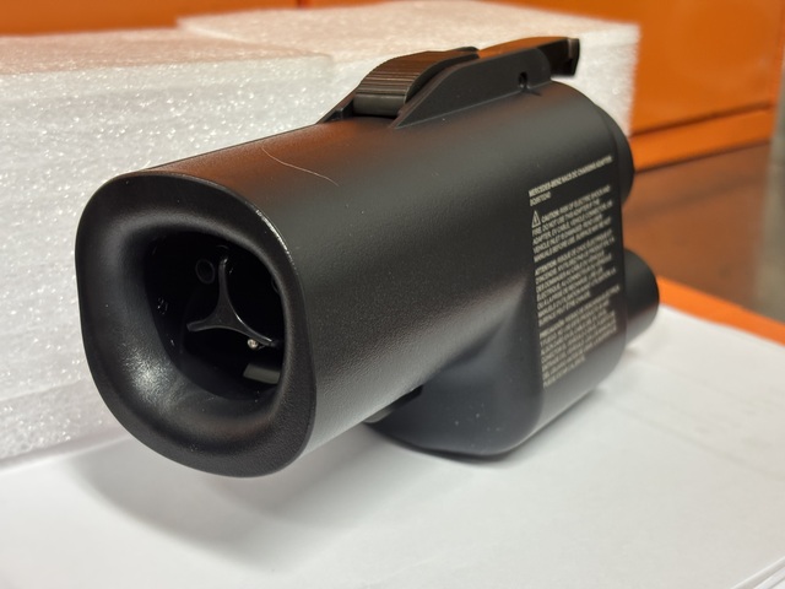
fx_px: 1179
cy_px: 294
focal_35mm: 52
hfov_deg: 36.8
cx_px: 392
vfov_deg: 28.0
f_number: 1.6
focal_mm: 5.96
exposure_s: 1/60
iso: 100
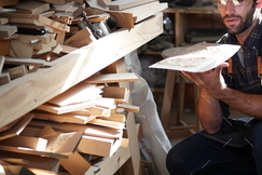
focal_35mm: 85
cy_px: 20
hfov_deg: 23.3
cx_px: 233
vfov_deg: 15.9
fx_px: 619
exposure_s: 1/200
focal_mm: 35
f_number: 1.4
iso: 250
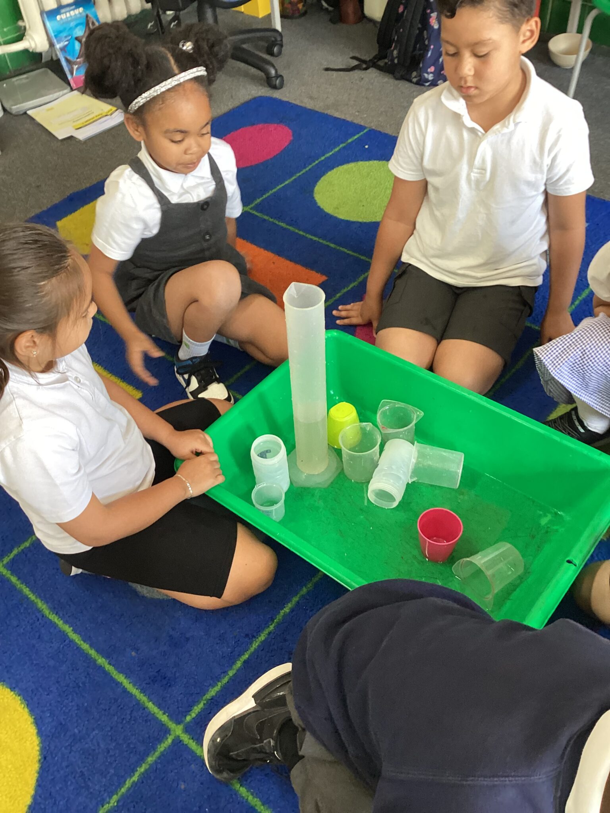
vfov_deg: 58.4
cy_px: 406
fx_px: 728
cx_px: 305
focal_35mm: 31
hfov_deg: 45.4
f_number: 2.4
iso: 100
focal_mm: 3.3
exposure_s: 1/60
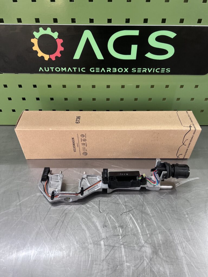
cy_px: 138
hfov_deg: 53.1
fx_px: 208
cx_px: 104
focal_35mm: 26
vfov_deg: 67.3
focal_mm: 5.7
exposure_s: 1/100
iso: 64
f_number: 1.5
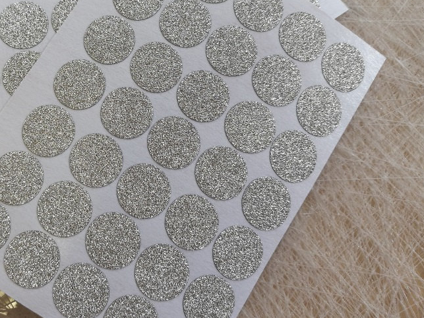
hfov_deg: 43.7
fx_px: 514
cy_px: 128
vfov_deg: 34.2
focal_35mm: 42
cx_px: 118
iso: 64
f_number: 2.2
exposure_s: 1/50
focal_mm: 4.5
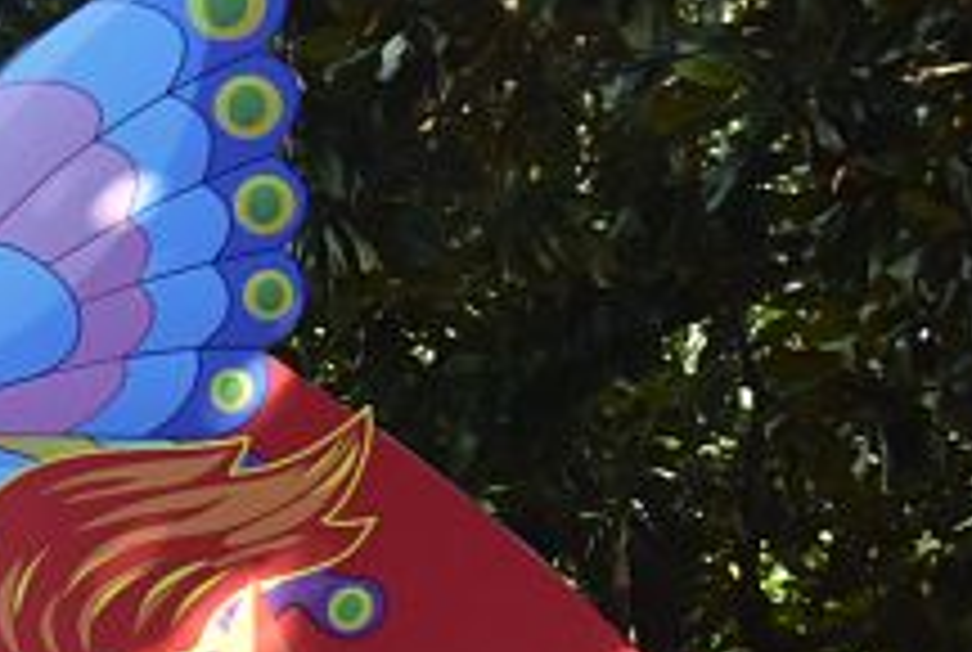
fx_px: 5249
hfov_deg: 9.2
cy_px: 1504
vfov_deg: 6.8
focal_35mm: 194
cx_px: -1598
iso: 1250
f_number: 16
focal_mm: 35
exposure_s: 1/125
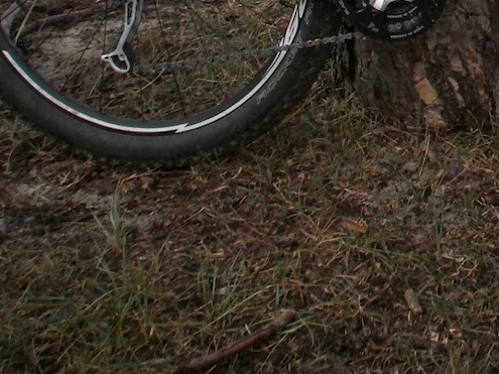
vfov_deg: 16.2
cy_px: -166
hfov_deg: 21.9
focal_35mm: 84
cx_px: 559
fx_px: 1211
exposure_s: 1/250
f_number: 2.6
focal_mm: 4.65
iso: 100
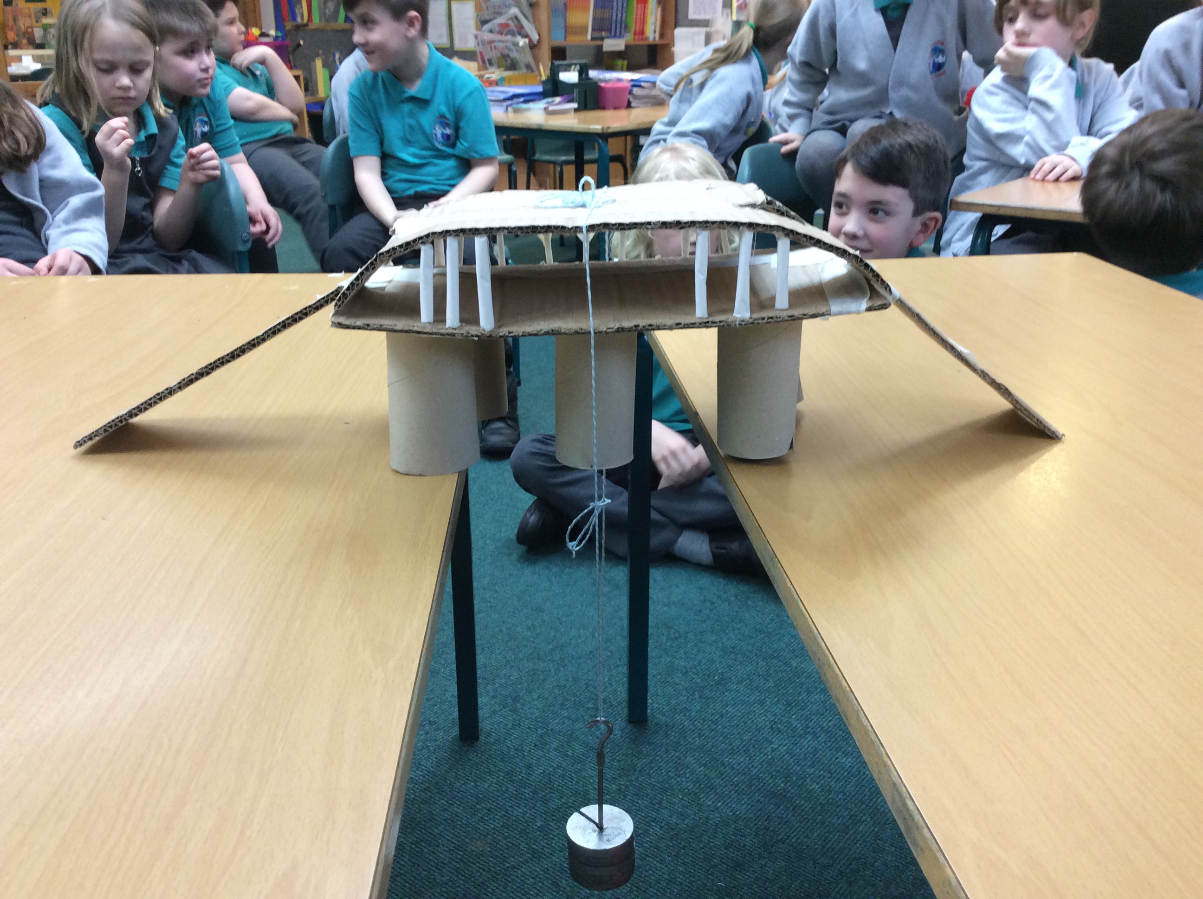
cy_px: 450
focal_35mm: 32
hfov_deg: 56.9
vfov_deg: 44.1
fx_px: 1110
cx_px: 602
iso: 100
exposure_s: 1/25
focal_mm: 3.3
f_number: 2.4
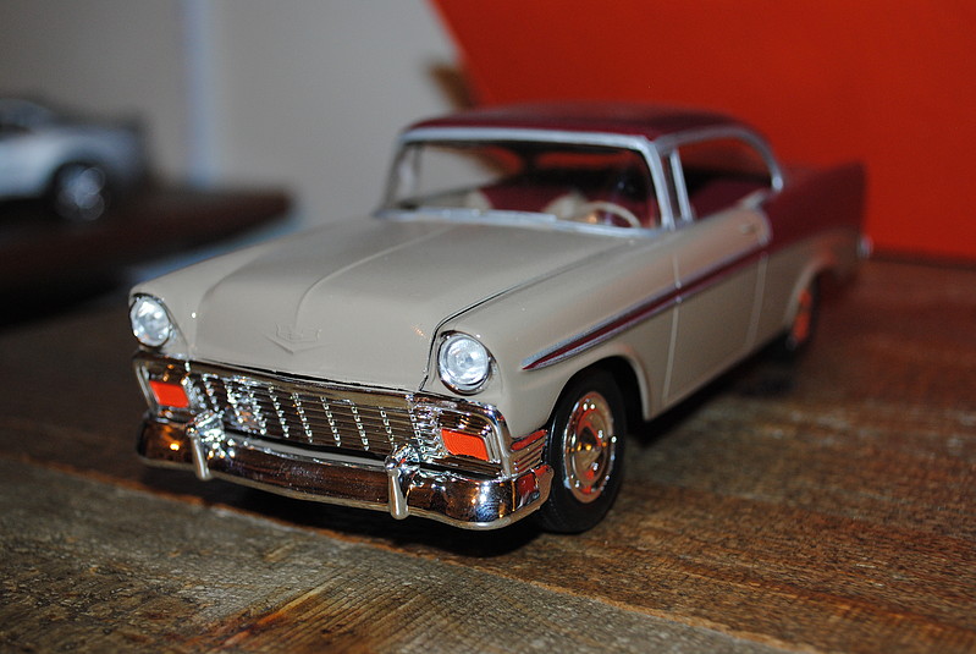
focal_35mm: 51
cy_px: 327
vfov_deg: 26.6
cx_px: 488
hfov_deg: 38.8
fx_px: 1384
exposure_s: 1/60
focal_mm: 34
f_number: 5
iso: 400
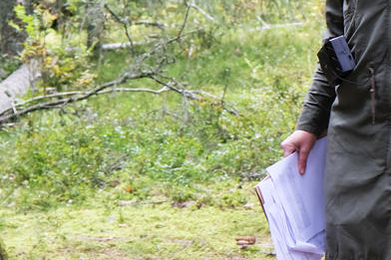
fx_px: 1628
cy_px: 77
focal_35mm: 150
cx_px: 231
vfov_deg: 9.1
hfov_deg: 13.7
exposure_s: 1/60
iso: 1250
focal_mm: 32.9
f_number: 4
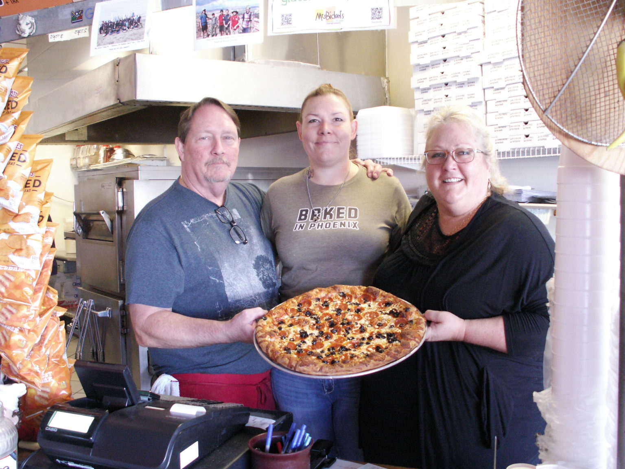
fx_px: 632
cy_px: 234
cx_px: 312
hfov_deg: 52.6
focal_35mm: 35
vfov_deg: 40.7
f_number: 2.8
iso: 160
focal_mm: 5.86
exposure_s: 1/15
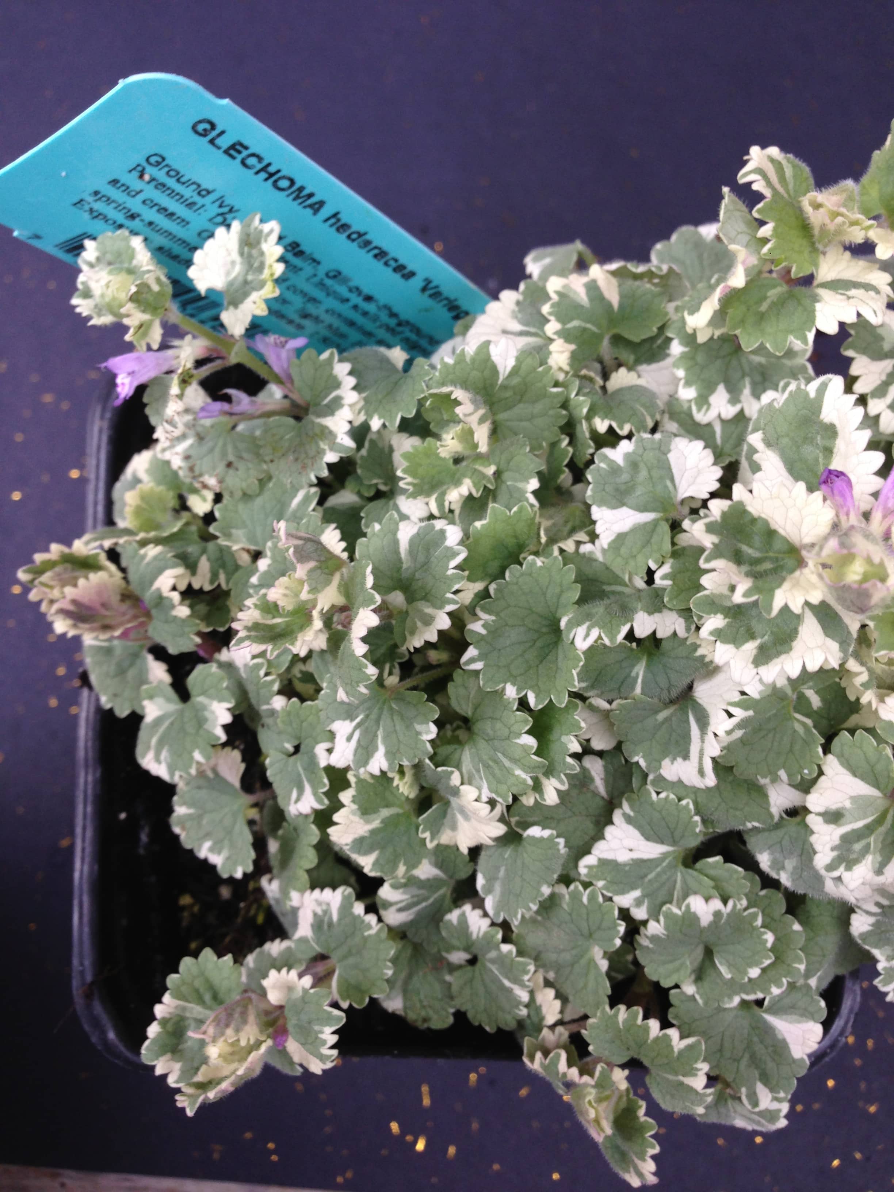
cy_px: 596
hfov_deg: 42.9
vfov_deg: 55.4
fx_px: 1136
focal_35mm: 33
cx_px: 447
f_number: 2.4
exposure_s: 1/40
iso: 50
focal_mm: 4.13
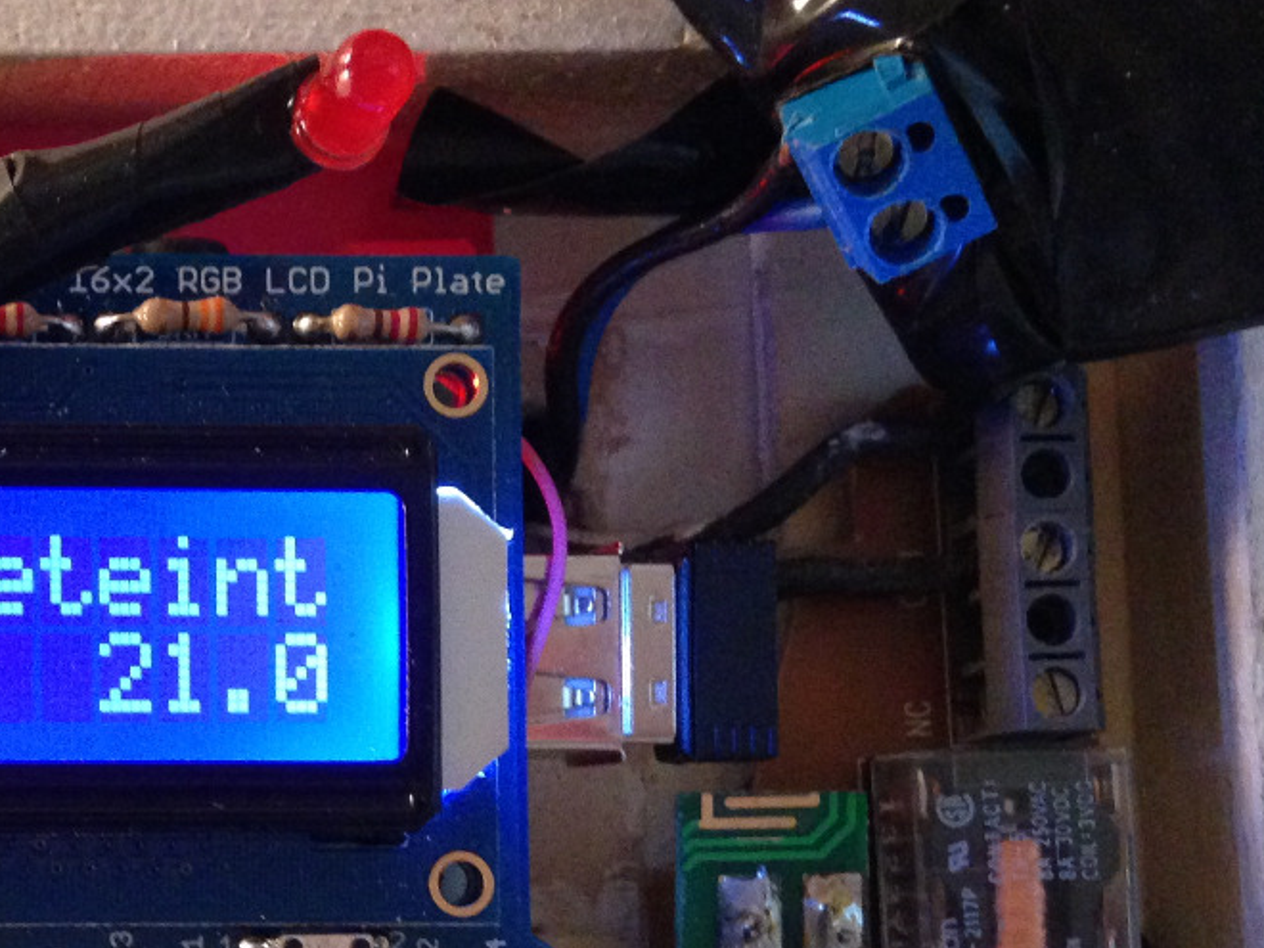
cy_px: 741
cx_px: -25
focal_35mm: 72
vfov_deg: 20.2
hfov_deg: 25.6
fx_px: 2629
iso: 400
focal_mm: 4.12
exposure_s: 1/20
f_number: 2.4
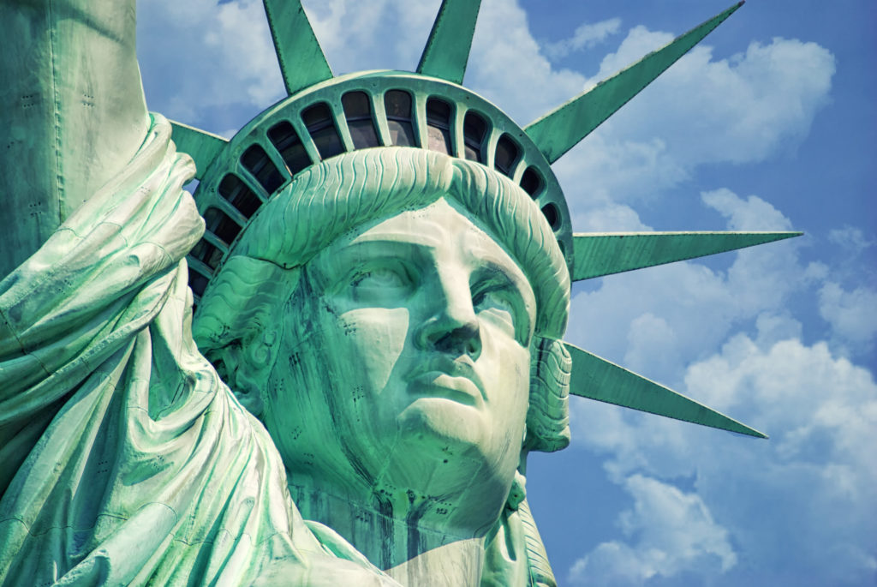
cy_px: 294
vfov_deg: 3.1
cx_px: 438
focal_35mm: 450
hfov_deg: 4.6
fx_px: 10973
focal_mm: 300
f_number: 5.6
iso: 100
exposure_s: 1/800
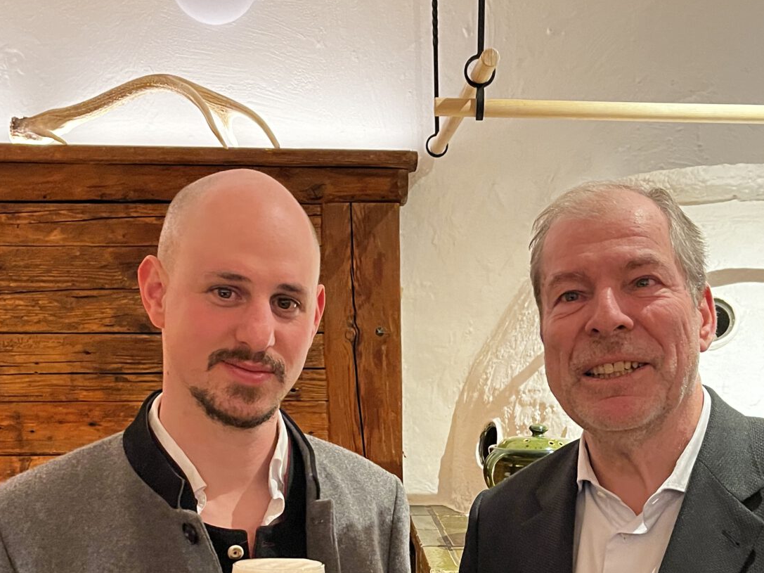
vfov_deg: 28.6
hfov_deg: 38.8
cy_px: 511
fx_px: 1081
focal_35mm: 49
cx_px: 448
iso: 640
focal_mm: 5.1
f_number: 1.6
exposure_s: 1/32
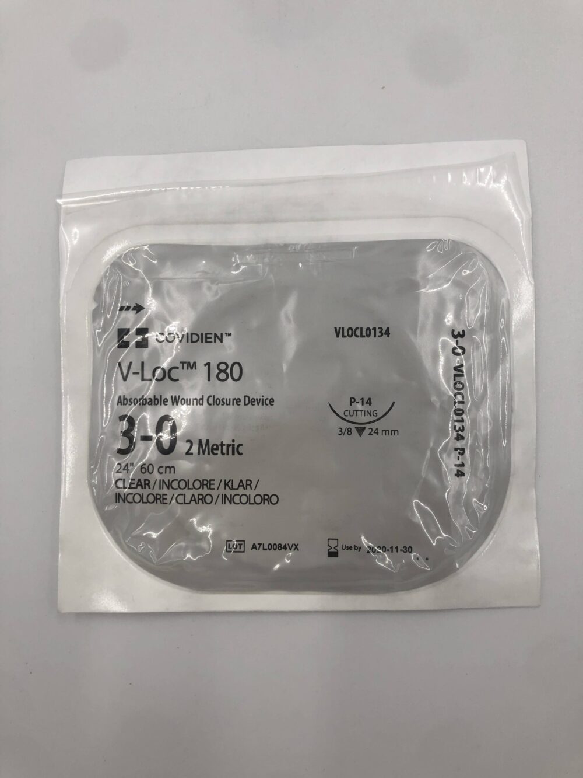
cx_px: 292
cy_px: 389
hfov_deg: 49.8
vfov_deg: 63.4
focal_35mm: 28
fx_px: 629
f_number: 1.8
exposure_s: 1/130
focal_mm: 3.99
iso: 20
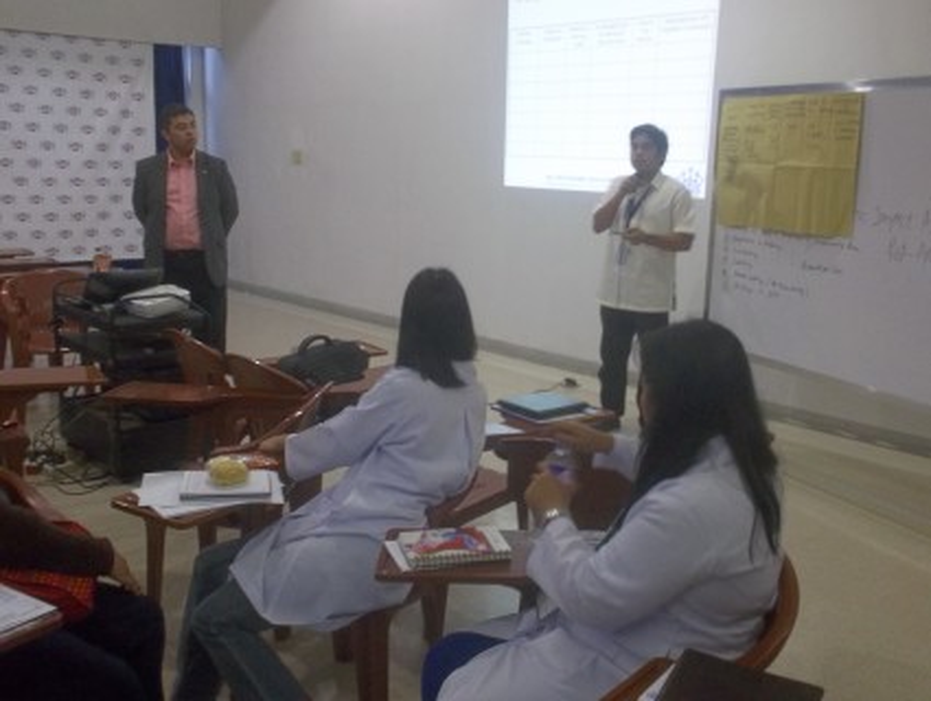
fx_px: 997
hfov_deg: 50.1
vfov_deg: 38.8
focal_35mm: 37
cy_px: 350
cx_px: 466
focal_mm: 5.2
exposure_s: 1/8
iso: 204
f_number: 3.7
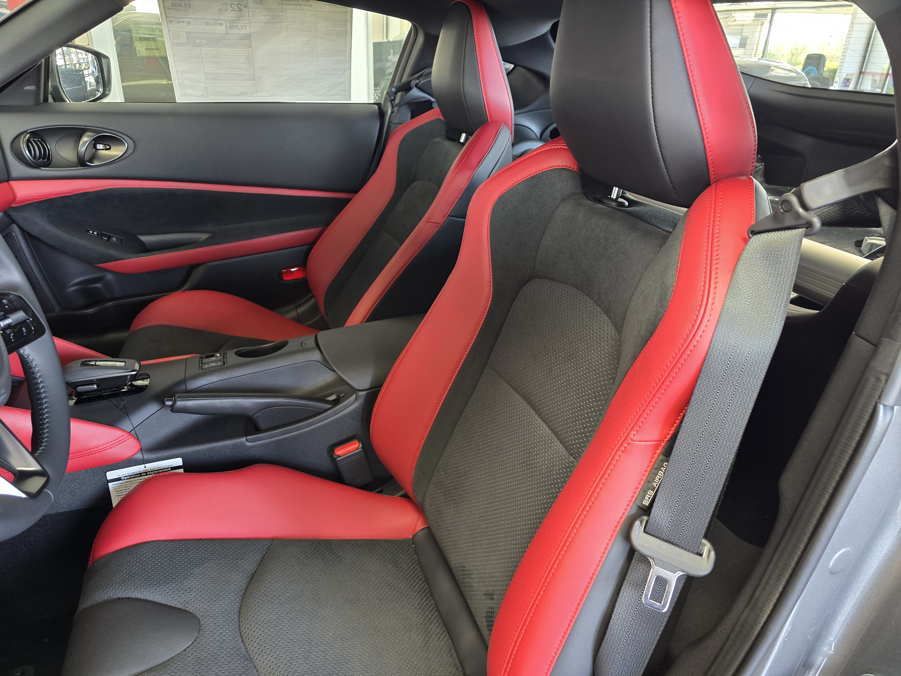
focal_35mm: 23
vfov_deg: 58.9
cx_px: 450
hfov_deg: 73.9
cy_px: 338
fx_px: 599
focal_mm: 6.3
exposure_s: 1/32.5
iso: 250
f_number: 1.7
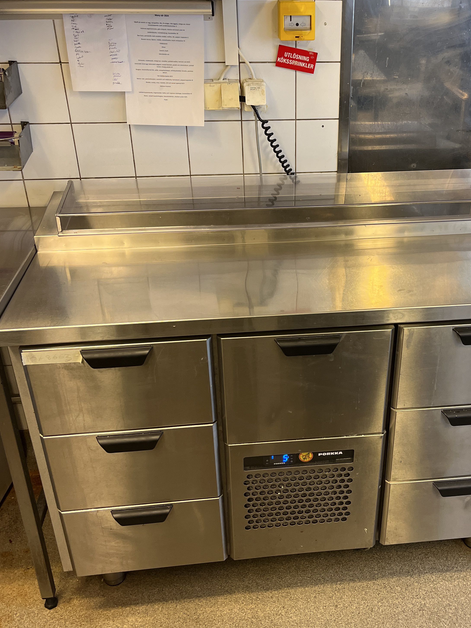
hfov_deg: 39.2
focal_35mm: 36
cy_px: 305
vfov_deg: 51.3
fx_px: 653
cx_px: 313
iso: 160
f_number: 1.6
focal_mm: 5.1
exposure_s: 1/50
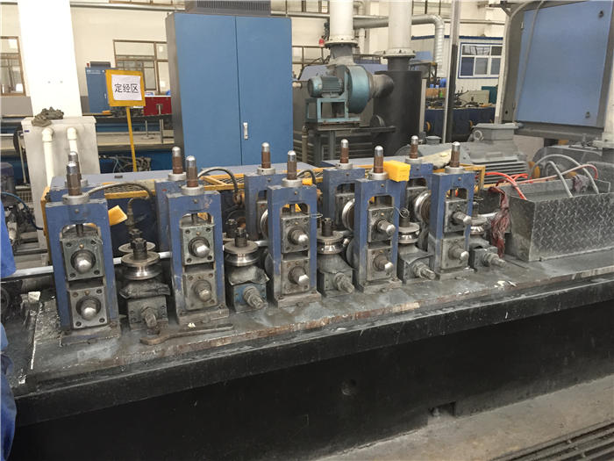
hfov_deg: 61.7
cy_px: 230
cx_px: 307
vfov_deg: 48.2
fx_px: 514
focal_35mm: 29
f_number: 2.2
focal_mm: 4.15
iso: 125
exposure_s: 1/30
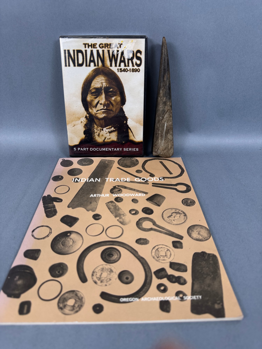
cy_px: 174
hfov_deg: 56.8
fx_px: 242
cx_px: 131
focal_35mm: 24
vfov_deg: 71.6
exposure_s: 1/120
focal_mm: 6.76
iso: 80
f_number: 1.78
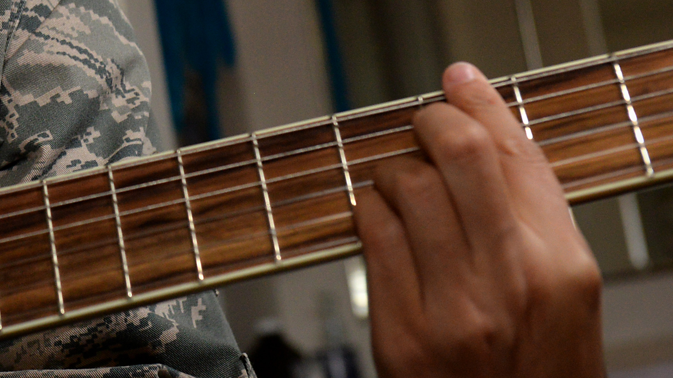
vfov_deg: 7.7
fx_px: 2802
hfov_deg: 13.3
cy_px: -94
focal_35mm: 157
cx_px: -146
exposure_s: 1/20
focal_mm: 60
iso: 2000
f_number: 6.3
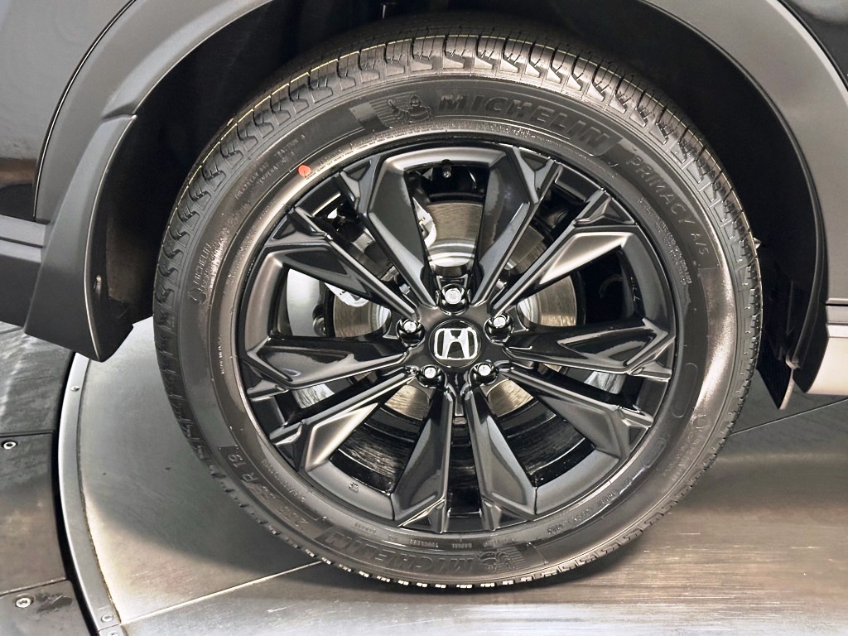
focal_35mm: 48
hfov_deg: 39.7
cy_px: 318
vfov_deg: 30.3
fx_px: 1176
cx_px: 424
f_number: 1.78
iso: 640
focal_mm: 6.86
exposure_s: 1/20
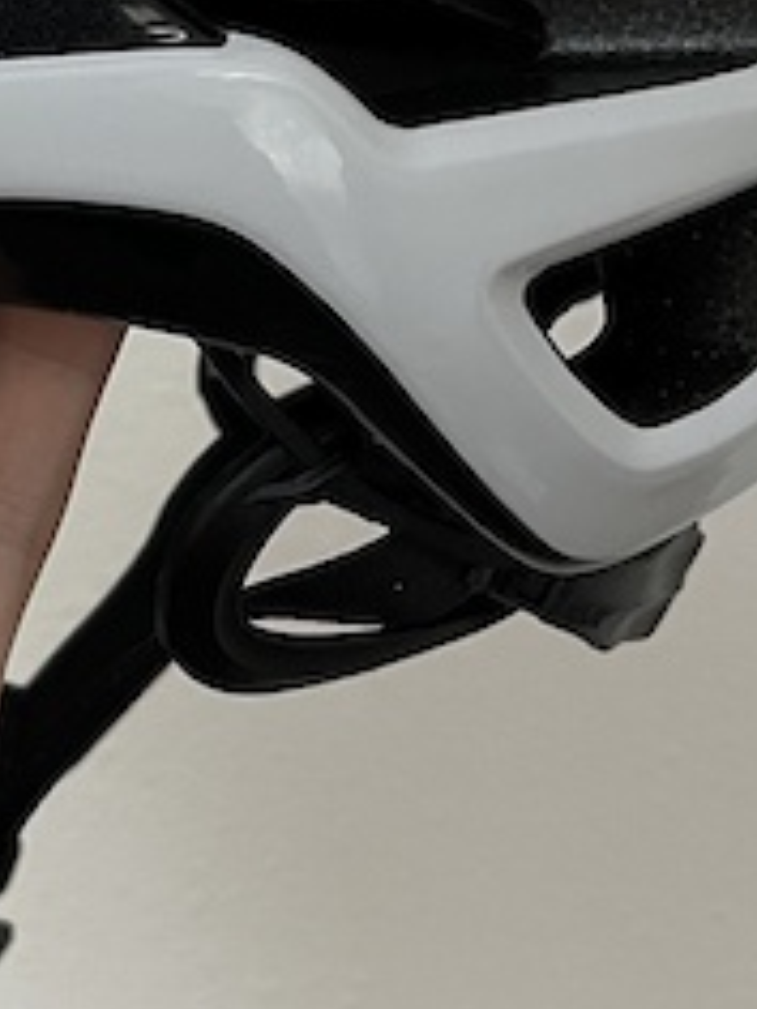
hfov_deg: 16.3
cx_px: -94
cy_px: 51
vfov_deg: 21.6
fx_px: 2566
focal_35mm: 88
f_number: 1.6
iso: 320
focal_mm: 5.1
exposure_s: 1/60
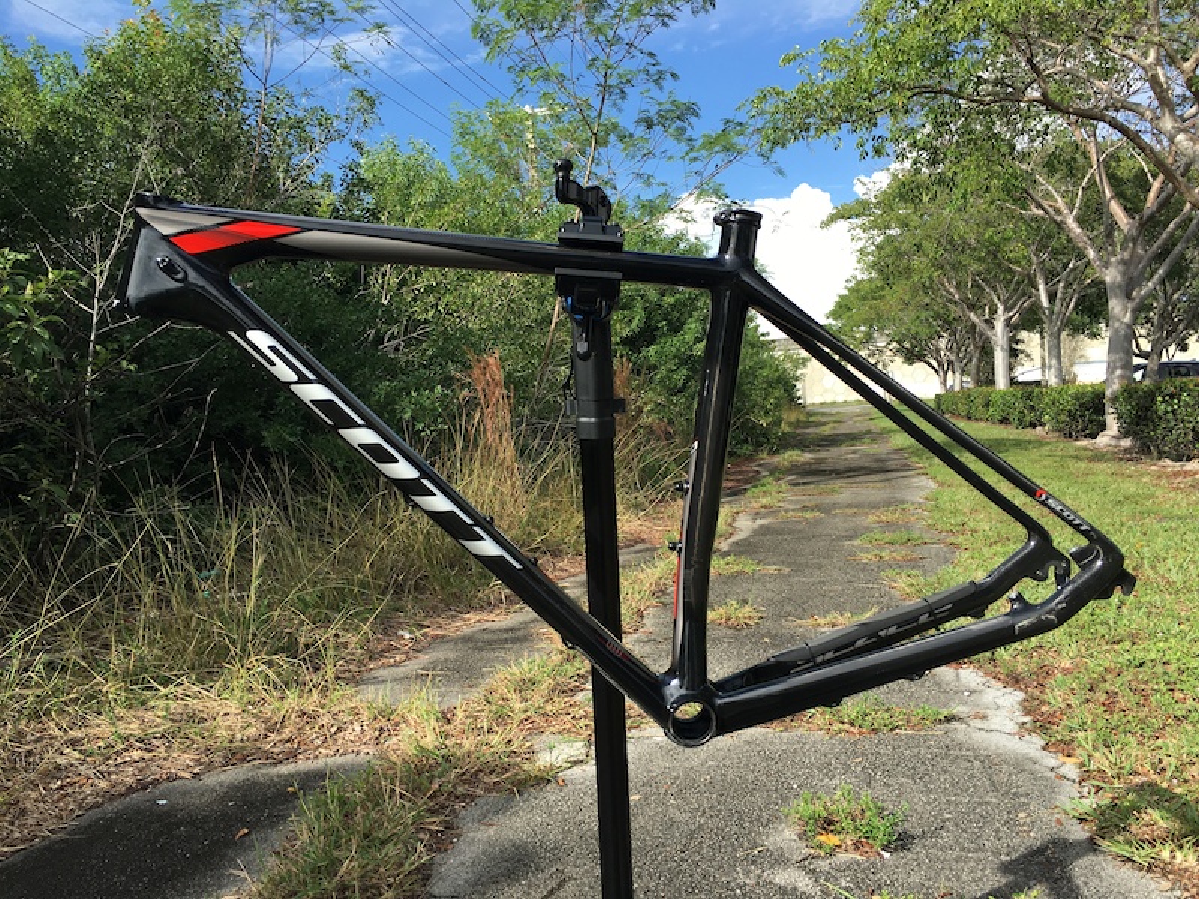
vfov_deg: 48.2
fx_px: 1004
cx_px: 600
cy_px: 450
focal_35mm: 29
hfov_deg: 61.7
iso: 25
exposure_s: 1/927
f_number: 2.2
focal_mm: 4.15
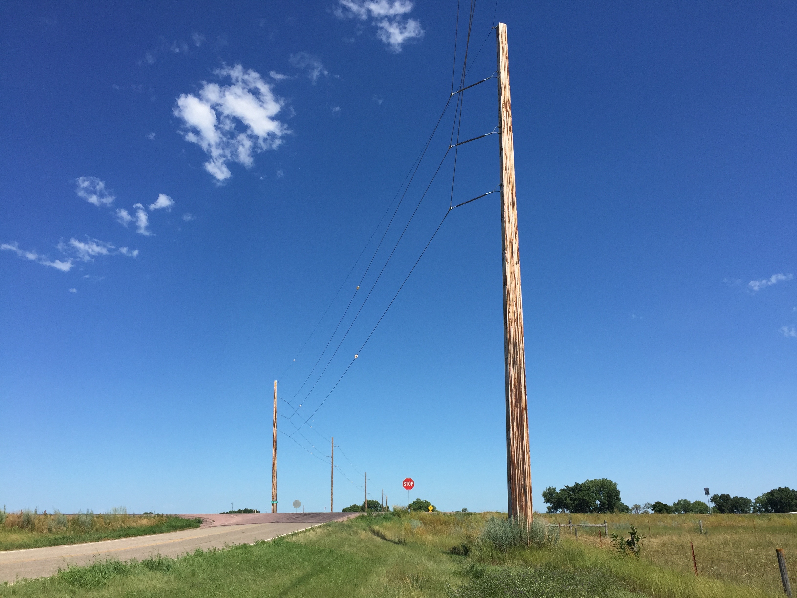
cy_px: 299
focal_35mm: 29
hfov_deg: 61.7
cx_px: 398
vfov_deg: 48.2
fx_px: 668
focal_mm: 4.15
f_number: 2.2
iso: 32
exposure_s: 1/2639
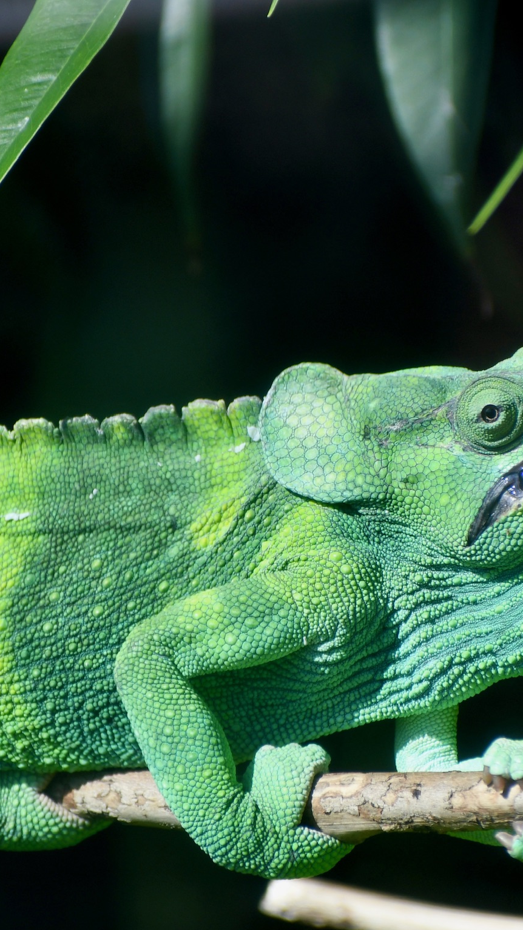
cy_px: 466
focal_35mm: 638
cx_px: 327
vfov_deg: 3.4
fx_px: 15734
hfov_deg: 1.9
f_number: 6.3
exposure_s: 1/500
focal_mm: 270
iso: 200
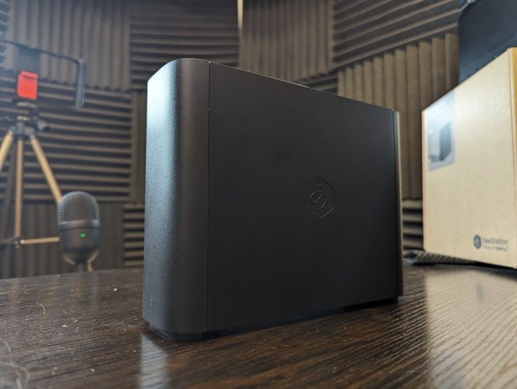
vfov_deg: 56.9
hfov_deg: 71.5
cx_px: 258
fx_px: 359
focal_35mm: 24
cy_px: 194
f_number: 1.85
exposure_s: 1/90
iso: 254
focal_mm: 6.81
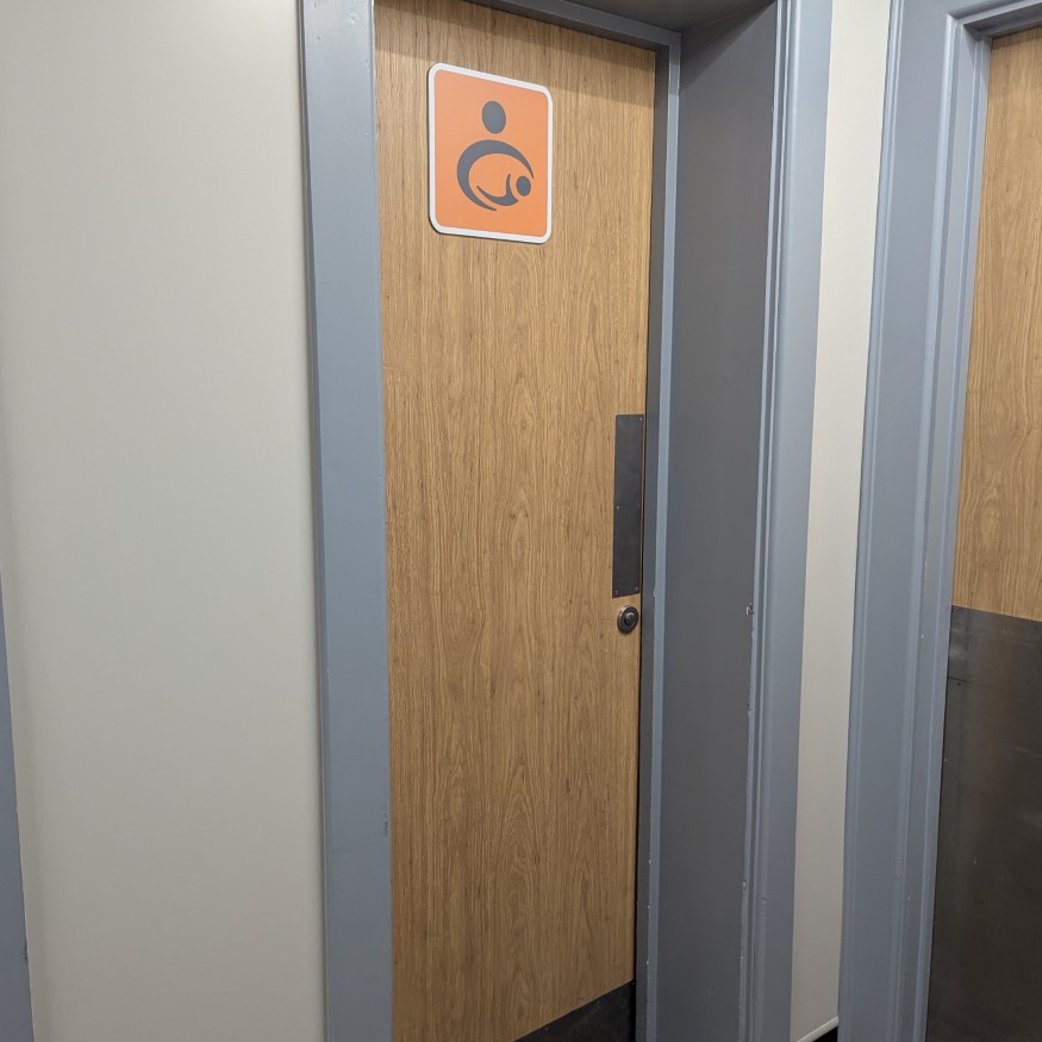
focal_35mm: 29
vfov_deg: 55.6
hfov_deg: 55.6
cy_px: 530
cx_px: 484
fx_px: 988
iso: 1041
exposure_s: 1/515
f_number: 1.85
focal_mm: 6.81
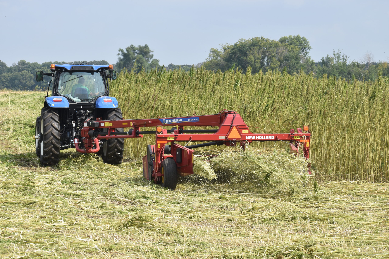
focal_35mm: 117
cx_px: 194
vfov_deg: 11.7
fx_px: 1264
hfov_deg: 17.5
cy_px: 130
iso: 200
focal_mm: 78
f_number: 8
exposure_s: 1/500
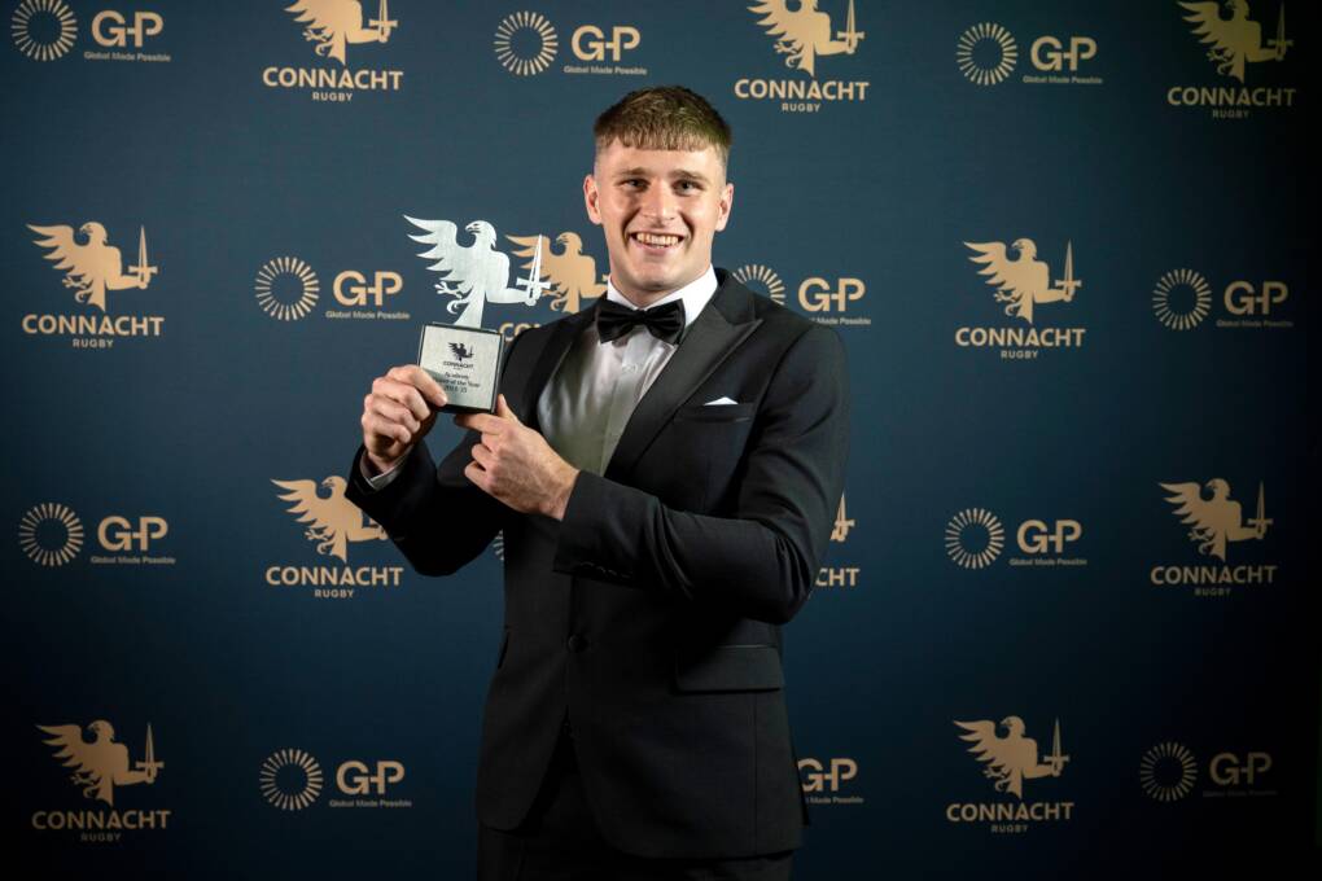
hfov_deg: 48.5
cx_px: 661
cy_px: 440
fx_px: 1469
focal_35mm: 40
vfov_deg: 33.4
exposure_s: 1/60
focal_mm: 40
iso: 500
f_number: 4.5
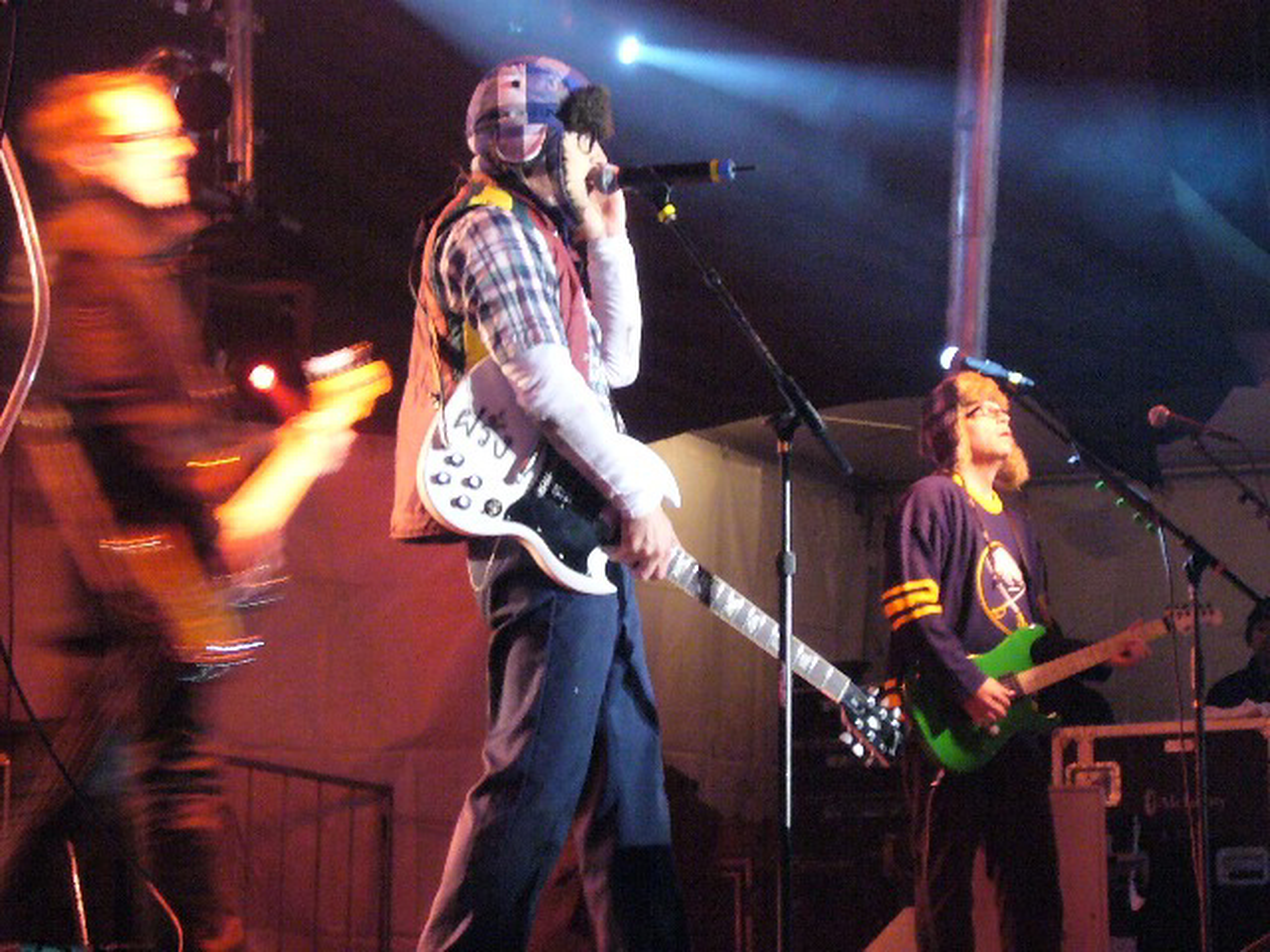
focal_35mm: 118
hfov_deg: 16.7
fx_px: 4329
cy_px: 476
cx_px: 635
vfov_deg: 12.6
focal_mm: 14.2
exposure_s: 1/8
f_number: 5
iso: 400
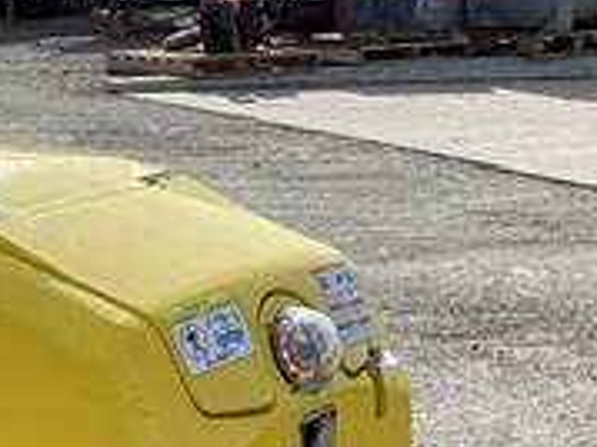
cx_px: -70
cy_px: 647
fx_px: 1913
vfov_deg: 12.7
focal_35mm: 111
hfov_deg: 17.1
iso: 25
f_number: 2.4
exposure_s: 1/668
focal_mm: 3.3
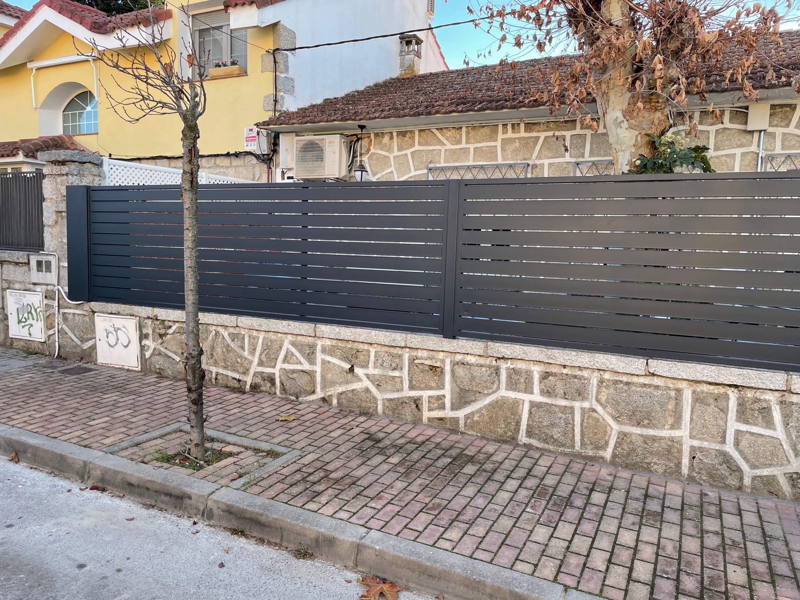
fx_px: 601
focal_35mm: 26
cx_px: 400
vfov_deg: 53.1
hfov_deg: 67.3
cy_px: 300
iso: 32
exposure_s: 1/389
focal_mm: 4.2
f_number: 1.6
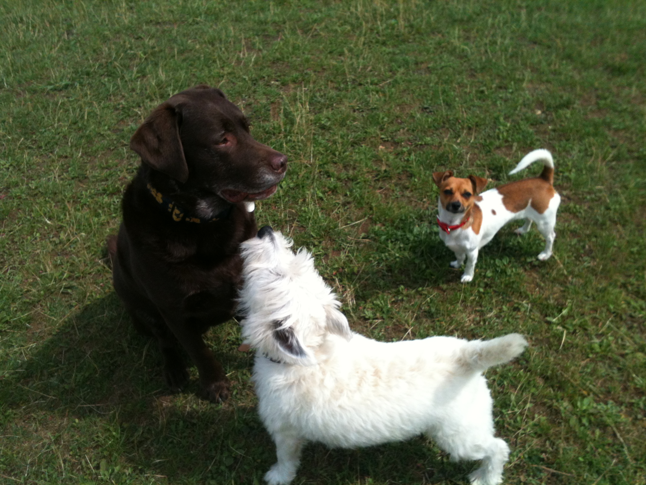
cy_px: 242
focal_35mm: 35
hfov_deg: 52.6
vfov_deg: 40.7
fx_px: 653
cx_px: 323
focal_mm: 3.85
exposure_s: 1/1175
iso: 64
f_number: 2.8
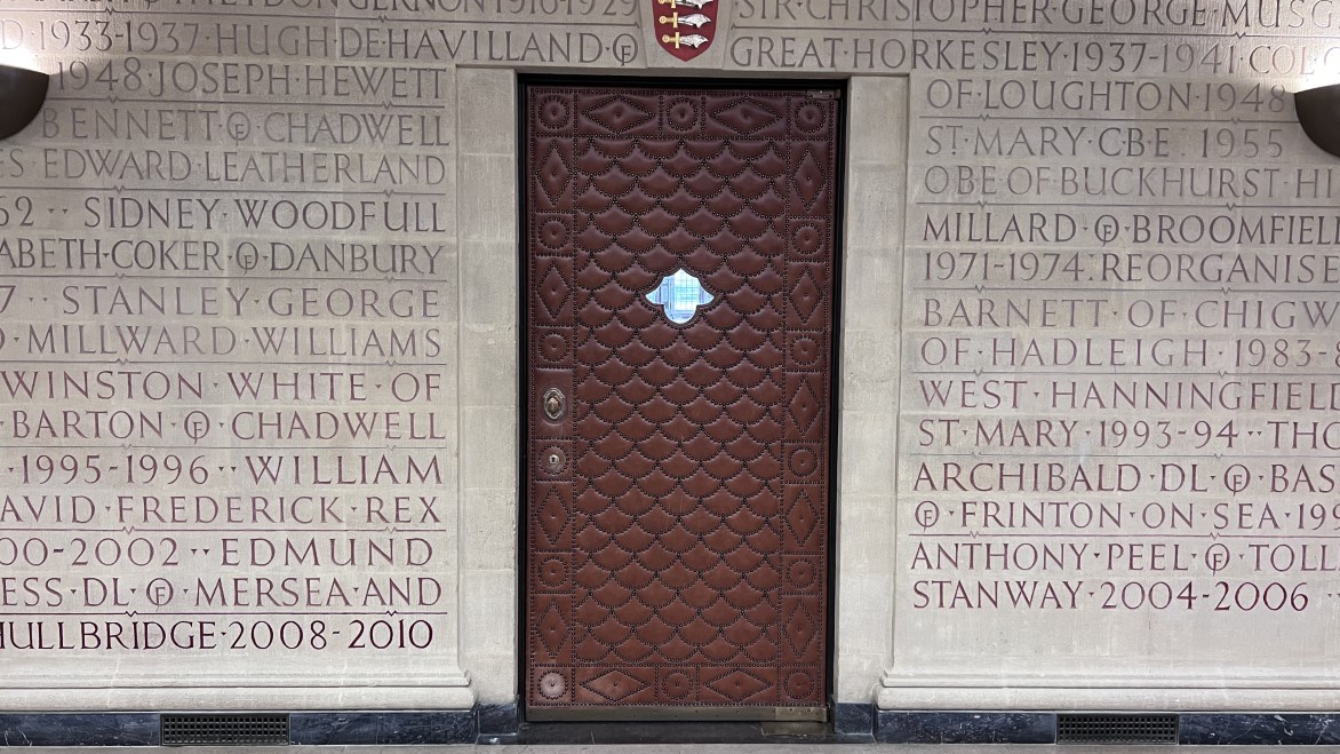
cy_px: 397
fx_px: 1030
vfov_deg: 40.2
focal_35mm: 29
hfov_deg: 66.1
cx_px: 677
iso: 200
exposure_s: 1/50
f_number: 1.5
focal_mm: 5.7
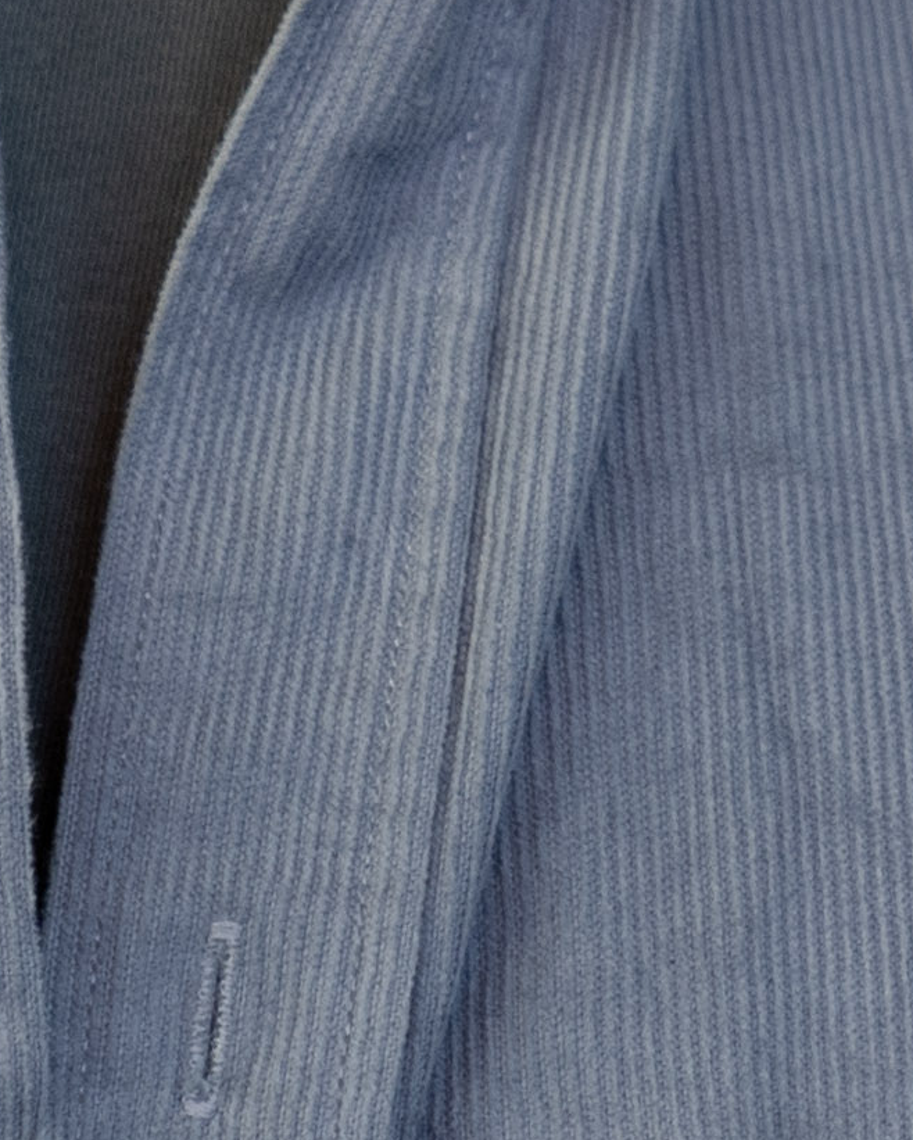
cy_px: -1449
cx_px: 24
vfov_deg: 4.6
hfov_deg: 3.8
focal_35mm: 411
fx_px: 13877
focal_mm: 60
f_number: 5.6
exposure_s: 1/40
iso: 320
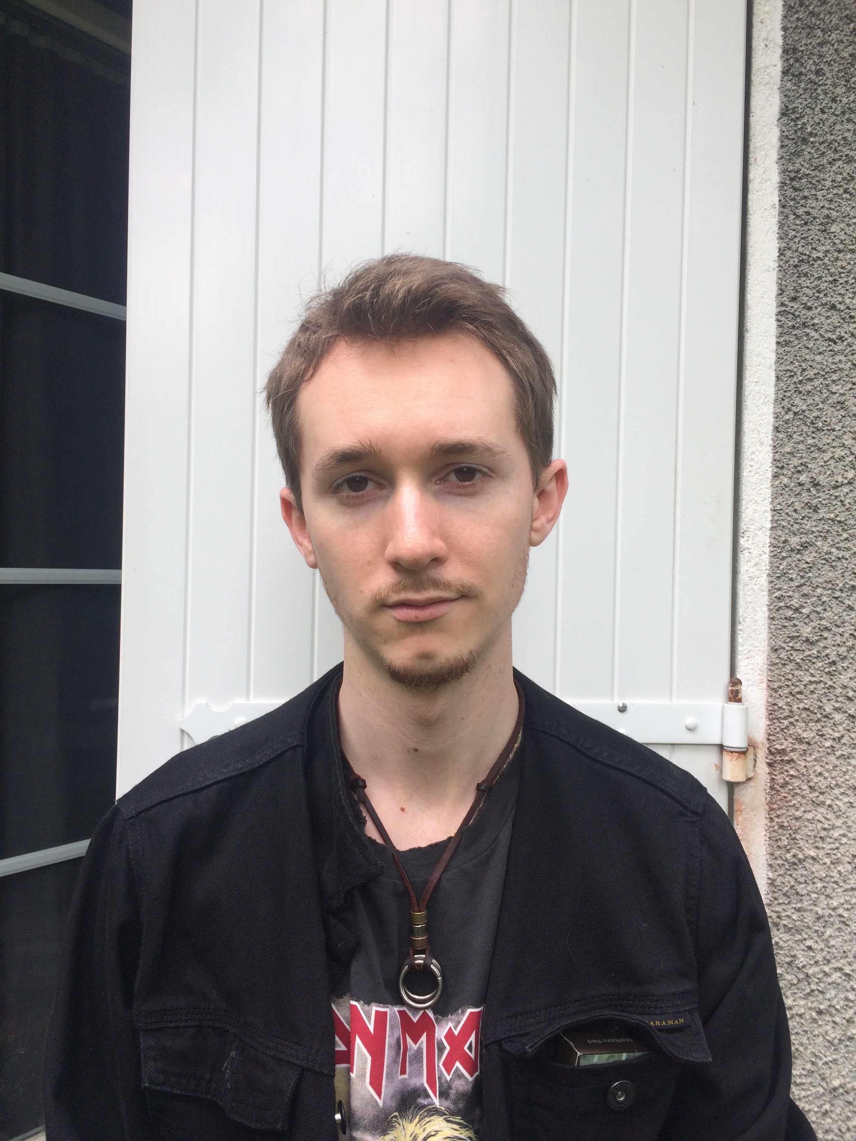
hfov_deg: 48.2
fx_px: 956
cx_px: 428
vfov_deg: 61.7
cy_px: 570
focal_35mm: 29
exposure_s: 1/402
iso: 32
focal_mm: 4.15
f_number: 2.2
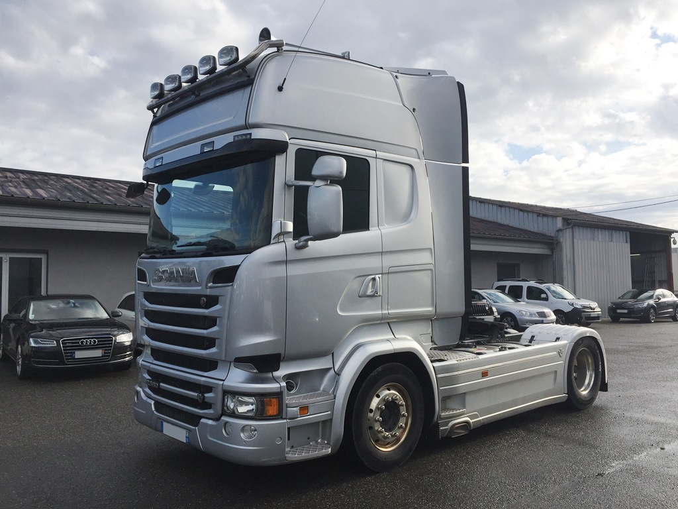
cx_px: 339
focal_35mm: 29
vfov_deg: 48.2
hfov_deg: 61.7
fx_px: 568
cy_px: 254
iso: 32
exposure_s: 1/1980
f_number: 2.2
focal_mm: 4.15
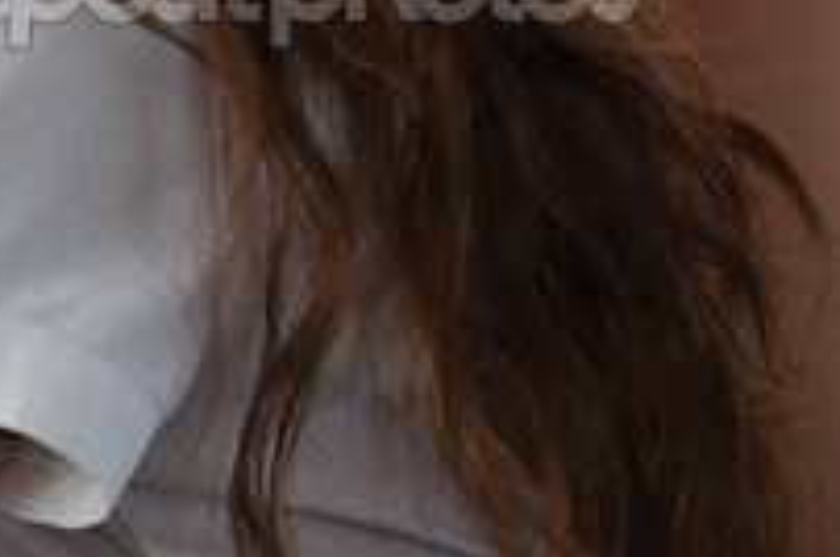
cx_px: -1233
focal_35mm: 533
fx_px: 12417
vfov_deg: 2.6
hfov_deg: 3.8
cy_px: -19
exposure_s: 1/400
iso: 1250
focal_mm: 105
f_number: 3.2
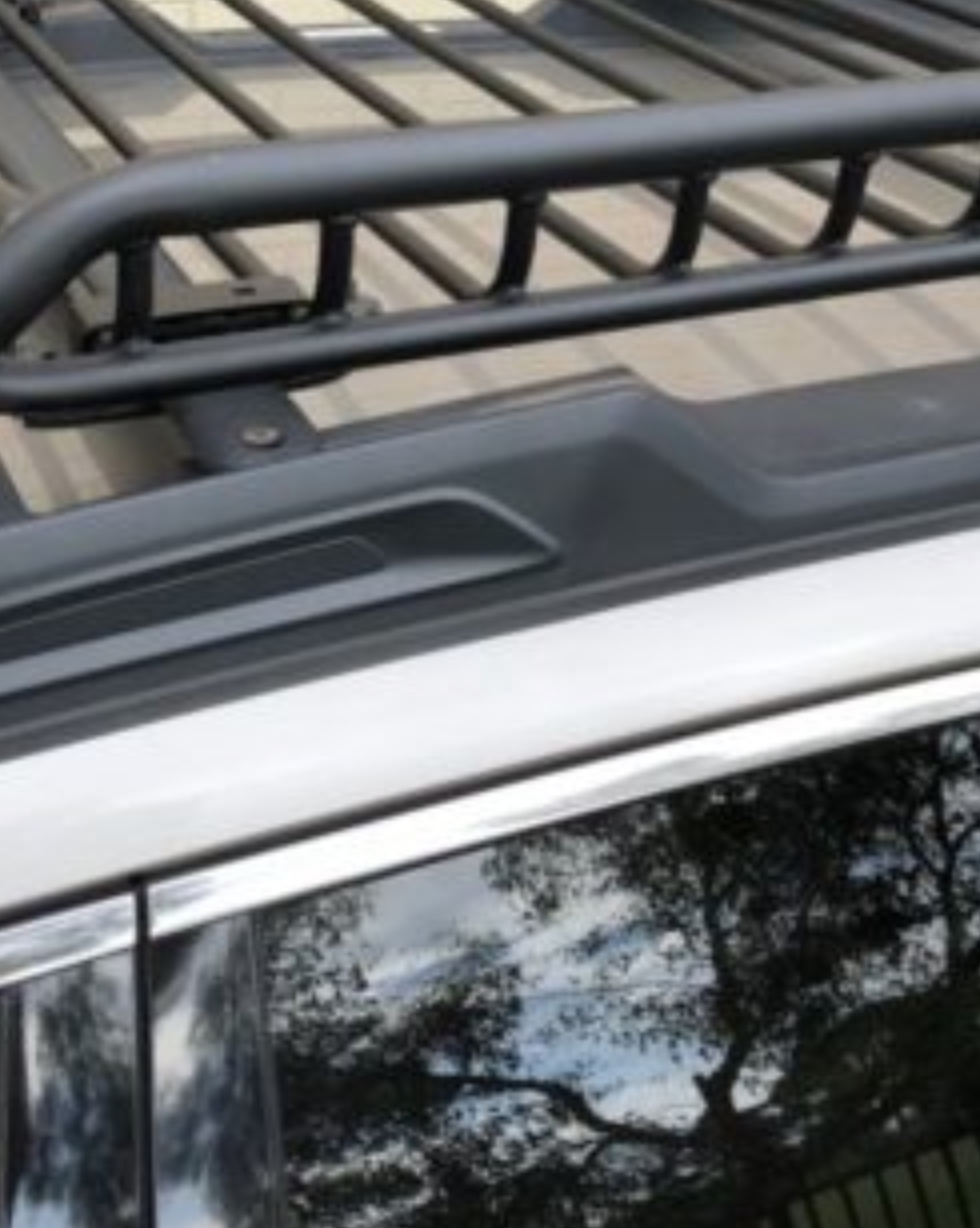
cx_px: 608
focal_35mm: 57
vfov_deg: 32.7
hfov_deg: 26.6
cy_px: 372
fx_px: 2070
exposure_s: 1/338
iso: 20
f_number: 1.8
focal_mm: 4
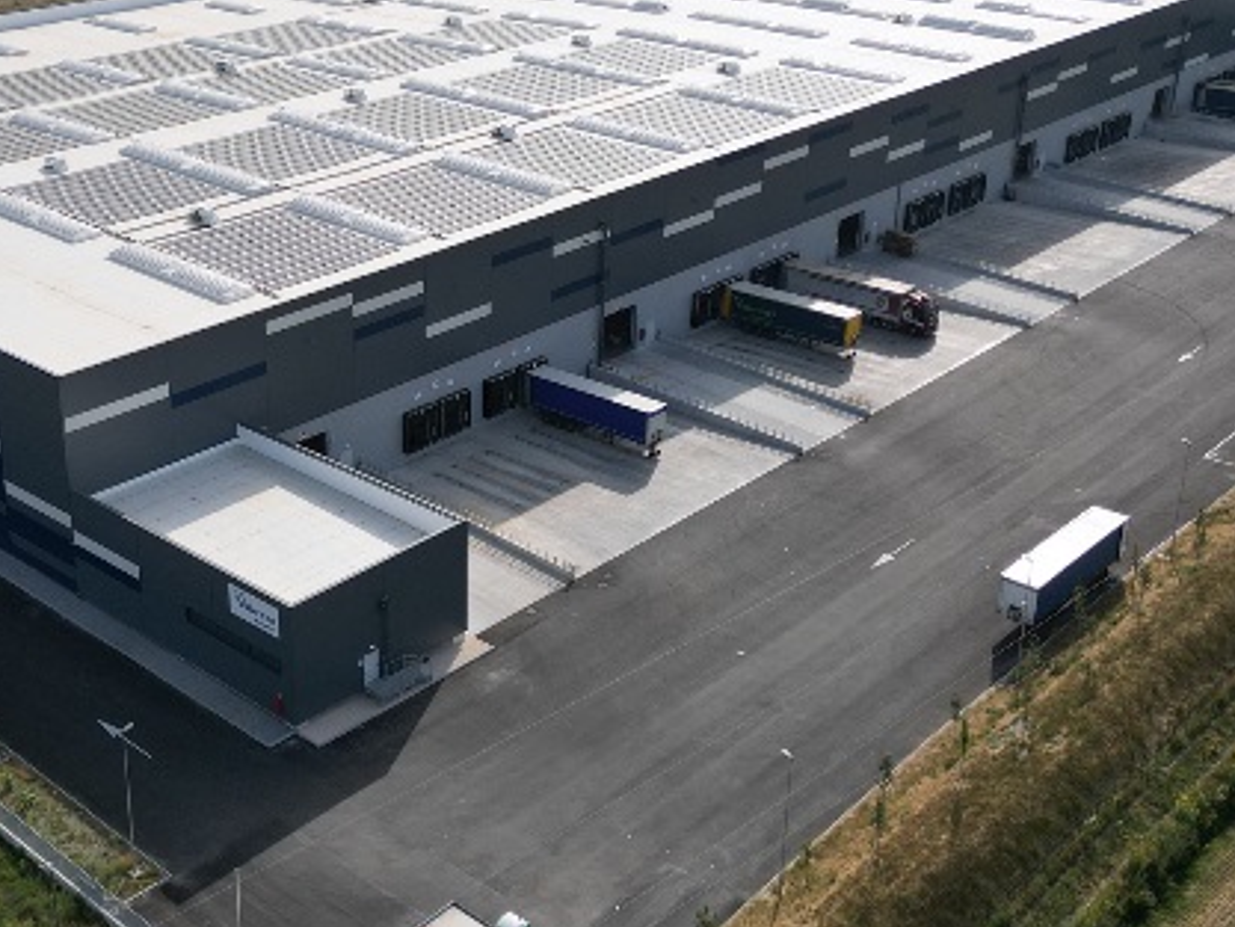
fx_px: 1642
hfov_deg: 40.7
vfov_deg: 31.4
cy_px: 364
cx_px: 406
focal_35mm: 46
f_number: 1.7
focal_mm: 6.72
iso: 150
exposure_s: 1/4000
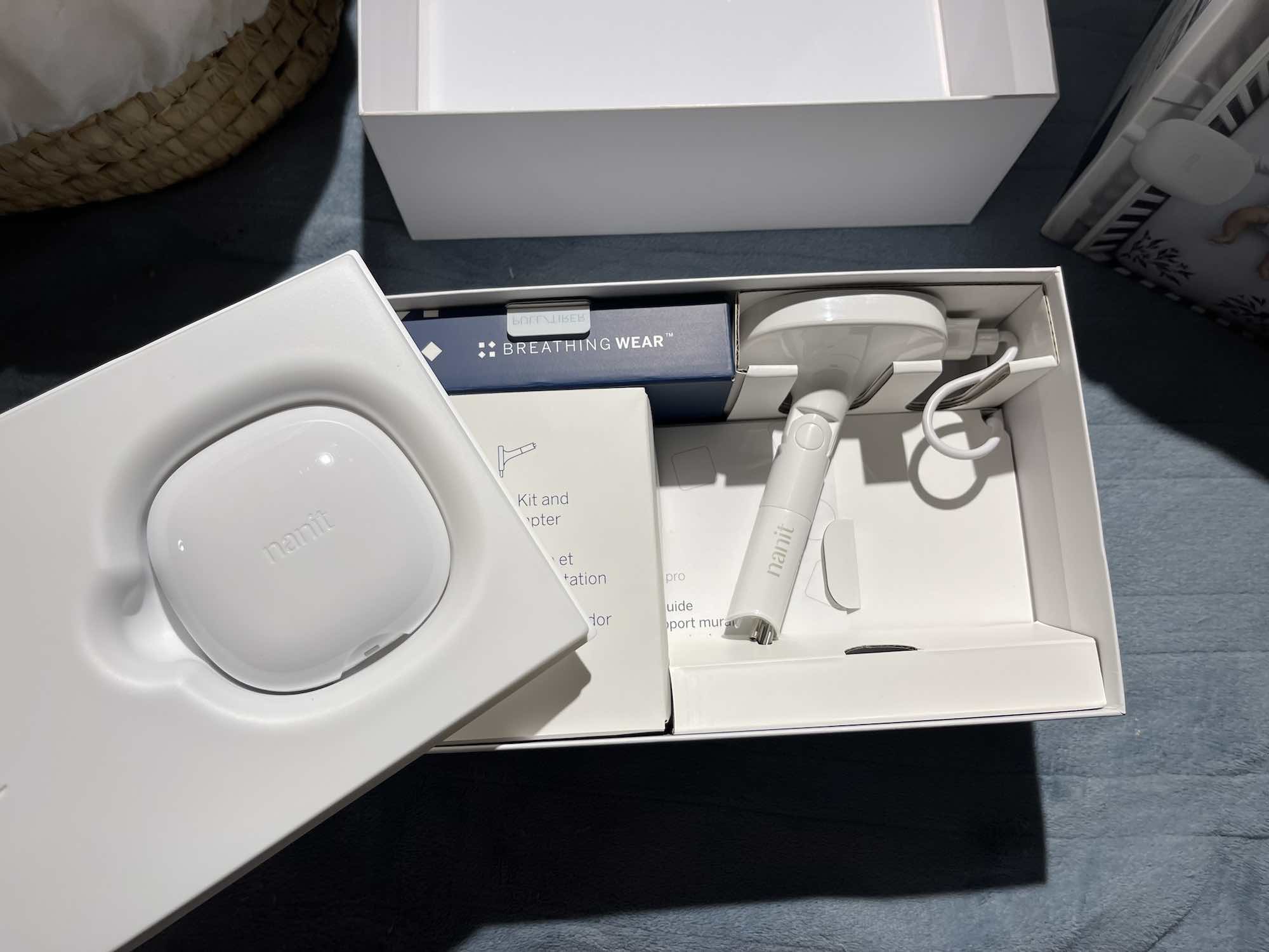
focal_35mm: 26
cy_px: 476
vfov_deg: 53.1
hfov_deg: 67.3
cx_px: 634
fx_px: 953
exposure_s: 1/120
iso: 50
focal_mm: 5.1
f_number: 1.6
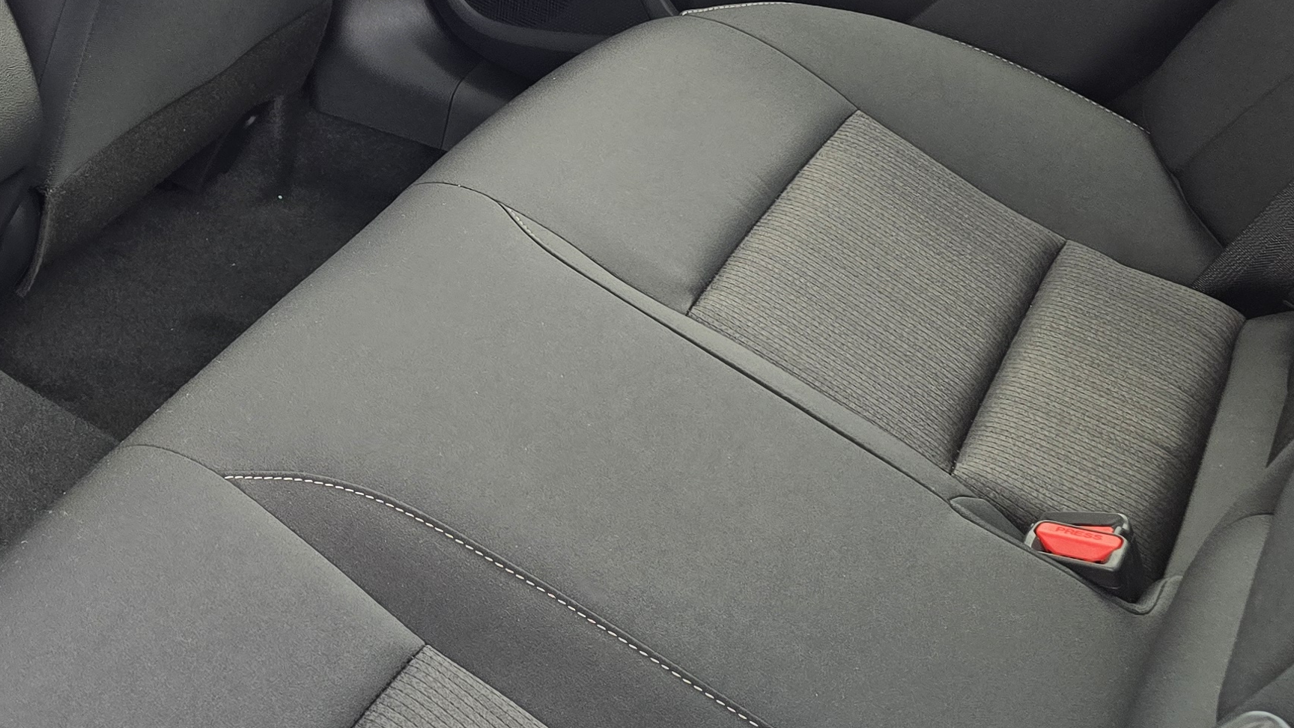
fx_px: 1990
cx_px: 88
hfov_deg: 33.8
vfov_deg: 20.3
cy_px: 61
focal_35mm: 58
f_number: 1.7
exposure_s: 1/180
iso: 50
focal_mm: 6.3
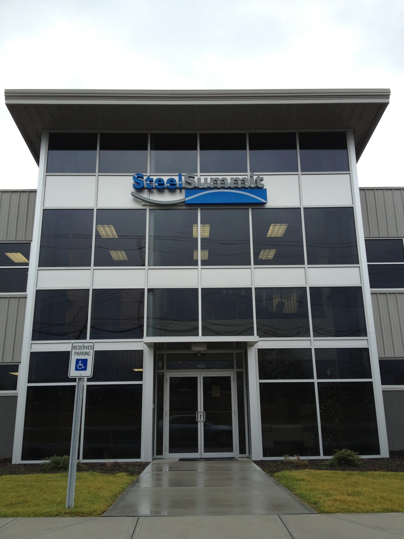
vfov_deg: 52.6
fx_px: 545
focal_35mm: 35
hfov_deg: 40.7
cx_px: 202
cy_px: 270
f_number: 2.4
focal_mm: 4.28
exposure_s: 1/273
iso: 50
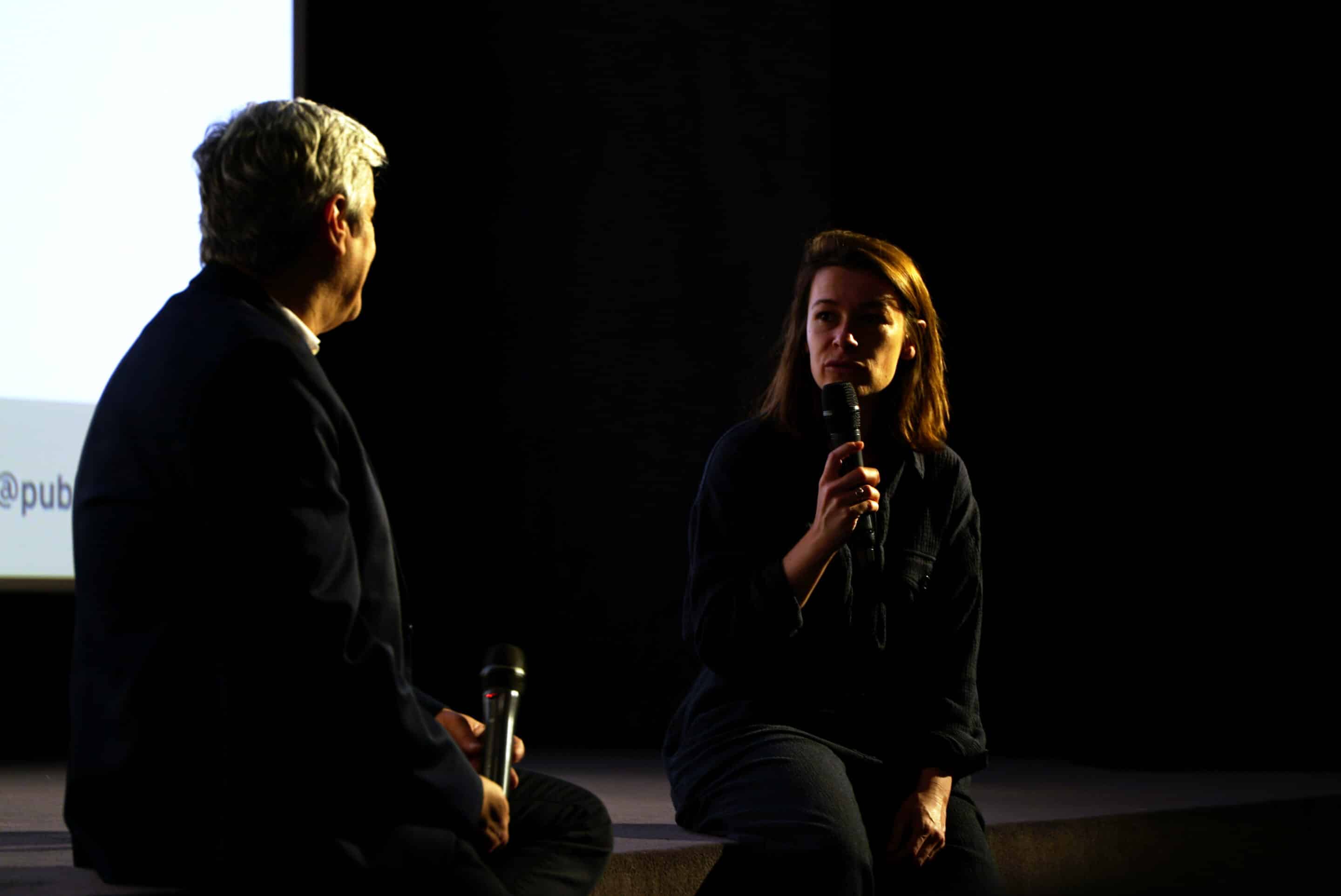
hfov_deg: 17.8
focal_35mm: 115
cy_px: 448
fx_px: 4286
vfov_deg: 11.9
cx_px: 670
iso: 200
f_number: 4
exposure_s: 1/13
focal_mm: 115
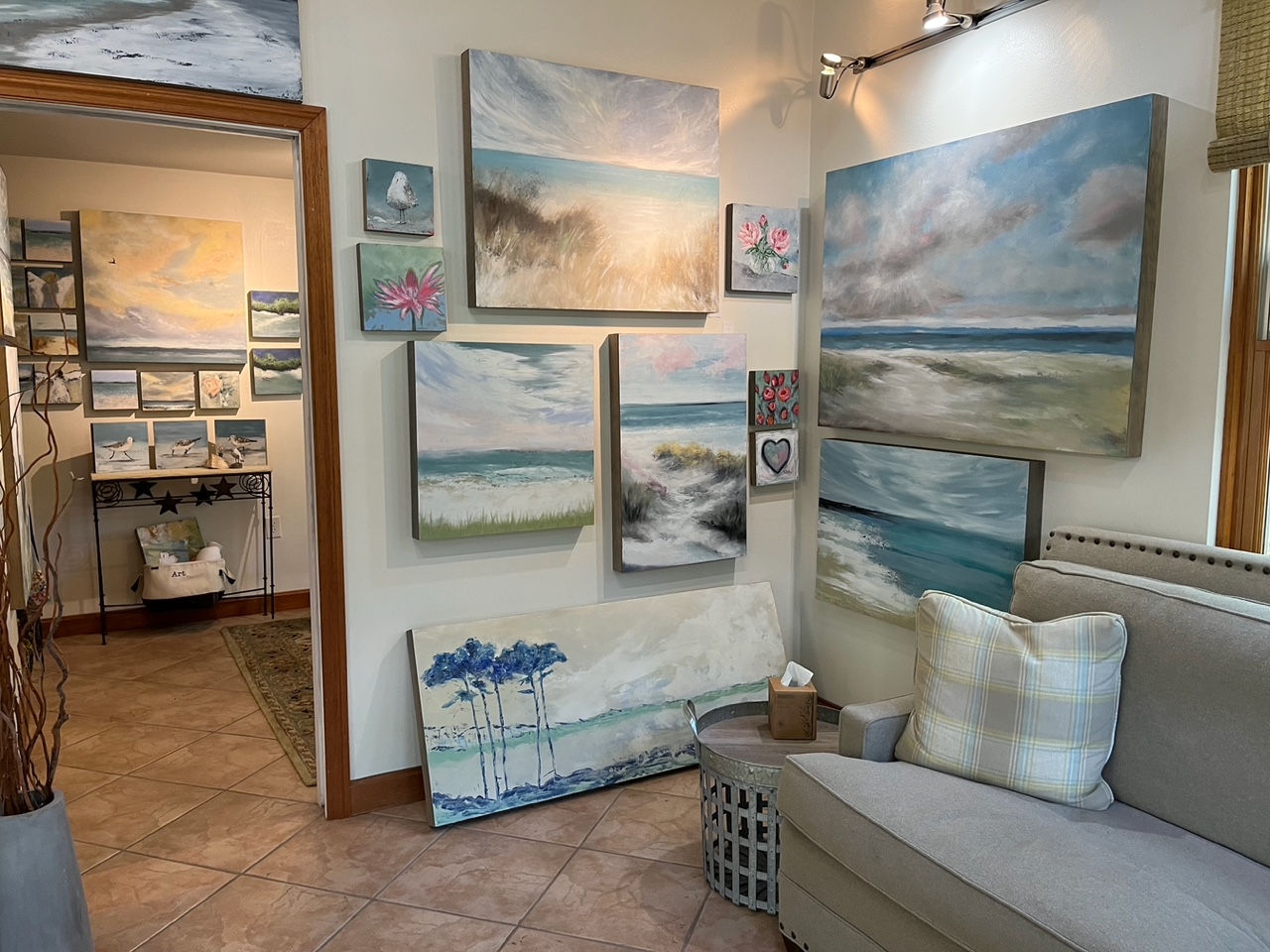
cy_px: 476
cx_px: 635
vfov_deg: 53.1
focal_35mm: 26
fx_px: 954
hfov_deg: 67.3
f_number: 1.6
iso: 80
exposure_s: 1/60
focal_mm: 5.1
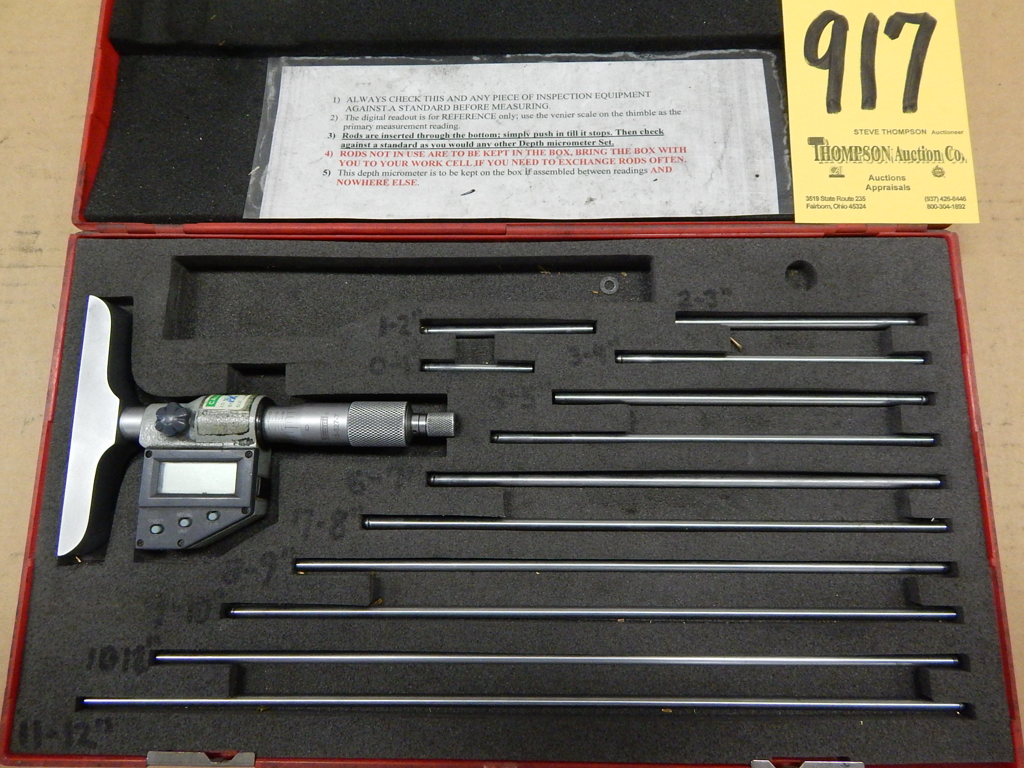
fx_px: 680
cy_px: 384
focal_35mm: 23
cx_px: 512
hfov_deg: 73.9
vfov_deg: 58.9
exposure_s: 1/25
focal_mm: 4
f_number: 3
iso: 200
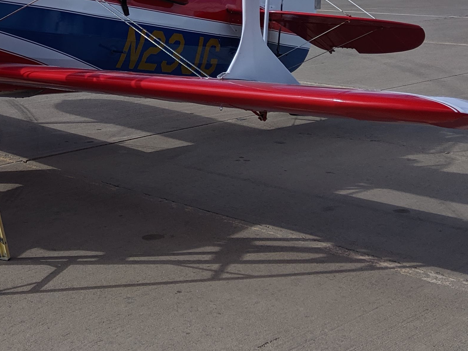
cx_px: 50
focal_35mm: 69
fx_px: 933
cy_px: -8
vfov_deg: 20.6
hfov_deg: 27.2
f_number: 1.8
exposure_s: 1/3906
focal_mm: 4.44
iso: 63
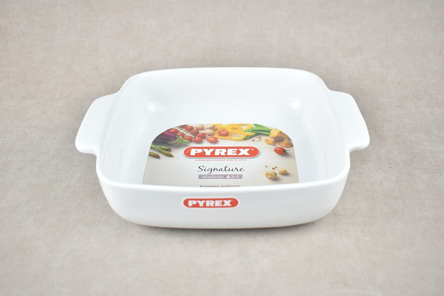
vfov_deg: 30.8
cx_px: 222
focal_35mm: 44
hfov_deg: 45.0
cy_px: 148
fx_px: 536
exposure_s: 1/100
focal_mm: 29
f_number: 4.5
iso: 800
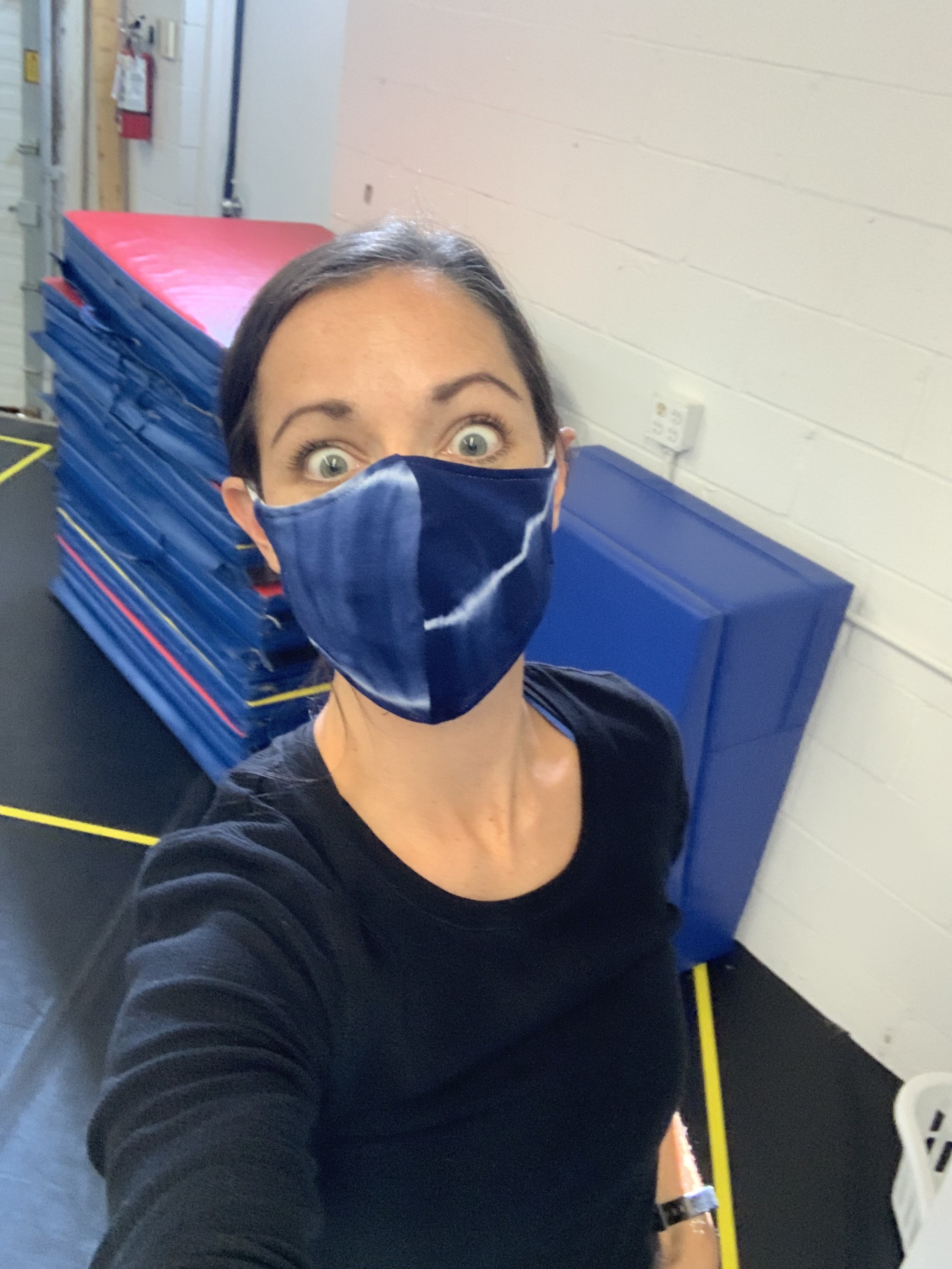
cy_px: 634
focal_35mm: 32
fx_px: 1173
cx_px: 476
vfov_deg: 56.8
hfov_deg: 44.2
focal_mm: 2.87
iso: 320
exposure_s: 1/40
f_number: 2.2
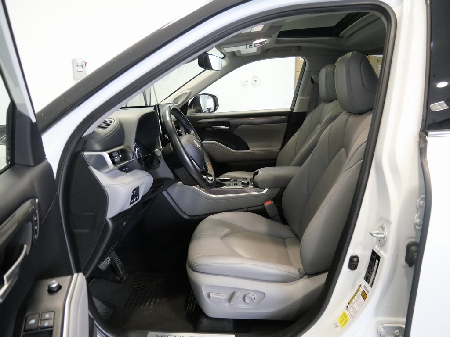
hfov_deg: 71.6
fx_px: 312
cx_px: 225
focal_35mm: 24
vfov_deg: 56.8
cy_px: 168
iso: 3200
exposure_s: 1/50
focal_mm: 12
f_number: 3.5
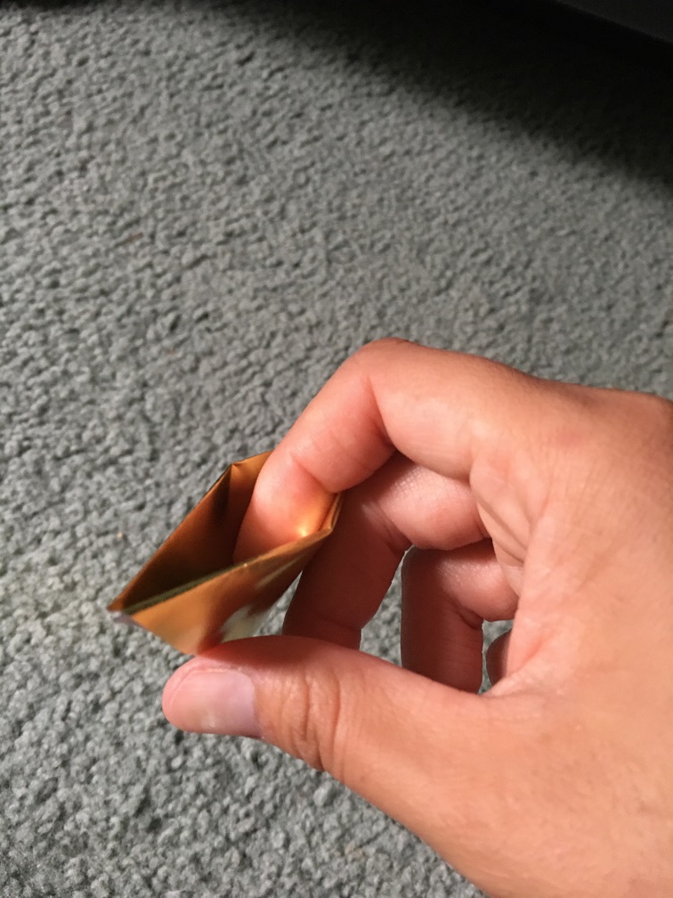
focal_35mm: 29
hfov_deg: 48.2
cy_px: 449
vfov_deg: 61.7
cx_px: 336
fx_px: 752
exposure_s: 1/8
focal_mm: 4.15
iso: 100
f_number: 2.2
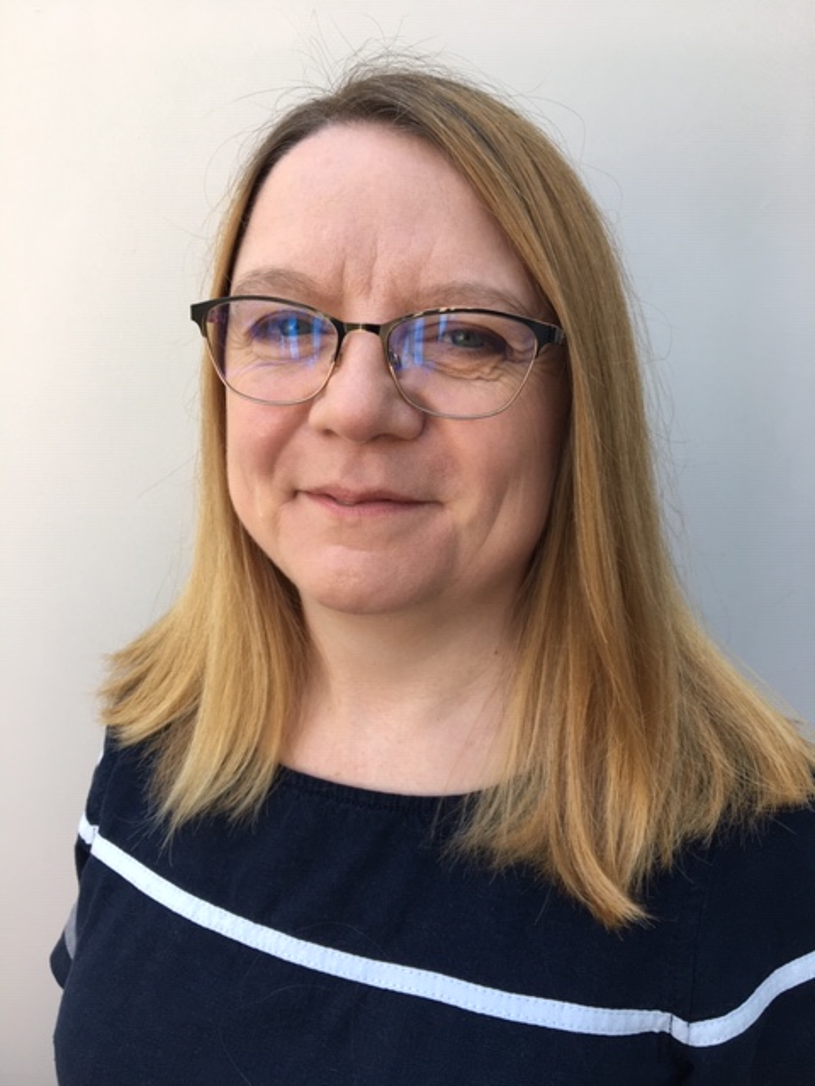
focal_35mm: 29
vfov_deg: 61.7
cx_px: 408
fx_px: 910
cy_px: 543
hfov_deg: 48.2
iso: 32
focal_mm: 4.15
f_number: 2.2
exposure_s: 1/100
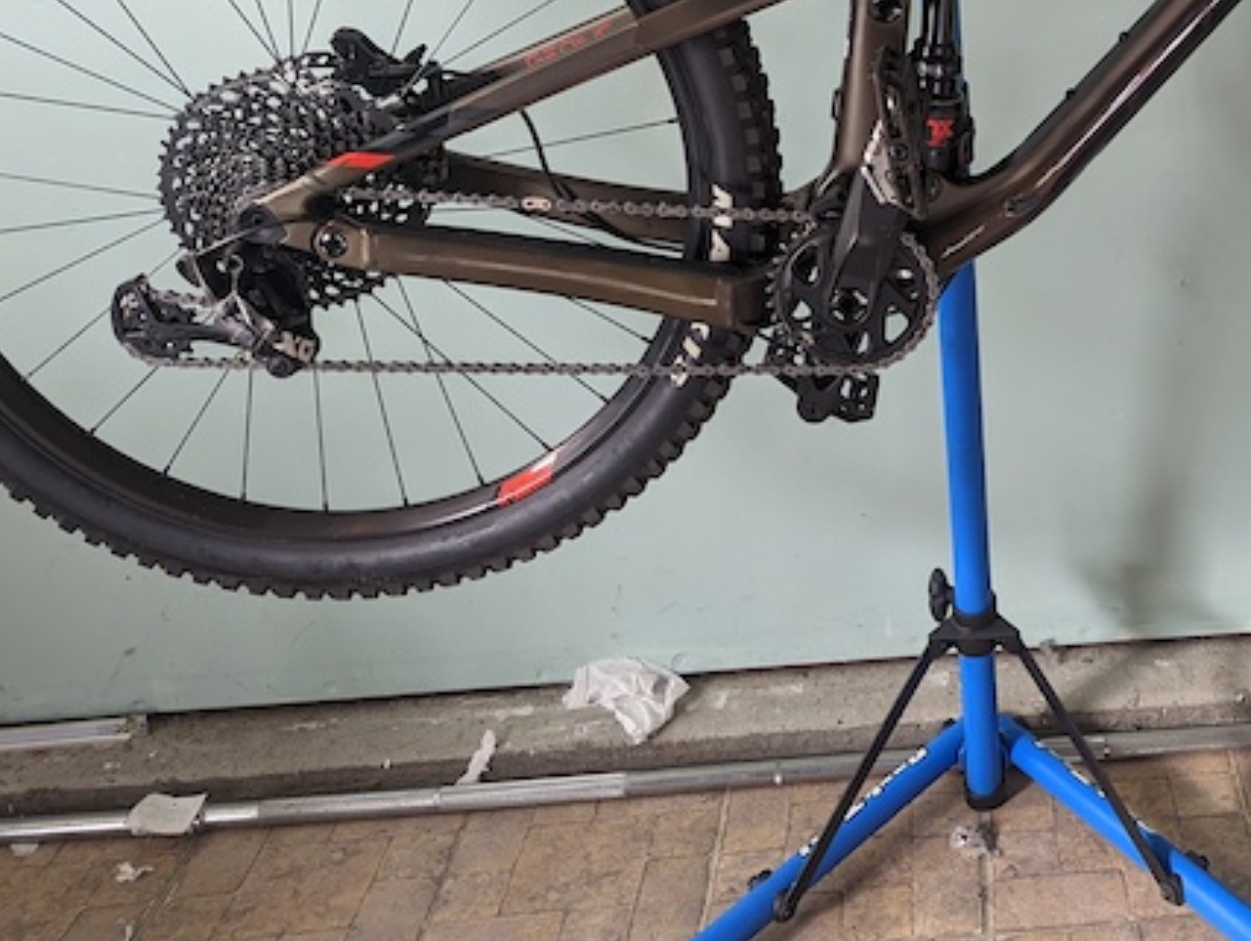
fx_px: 1628
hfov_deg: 39.4
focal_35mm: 45
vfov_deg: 30.7
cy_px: 79
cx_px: 1096
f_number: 1.85
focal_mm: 6.81
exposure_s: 1/125
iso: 61
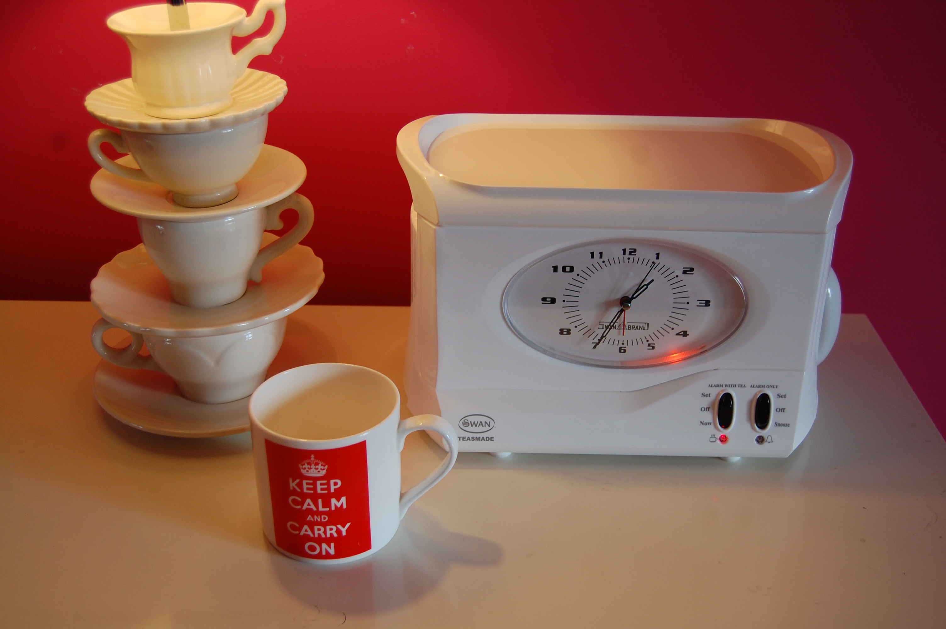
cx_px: 473
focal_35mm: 42
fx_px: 1103
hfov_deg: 46.4
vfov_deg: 31.8
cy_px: 314
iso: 400
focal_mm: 28
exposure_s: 1/80
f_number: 4.5
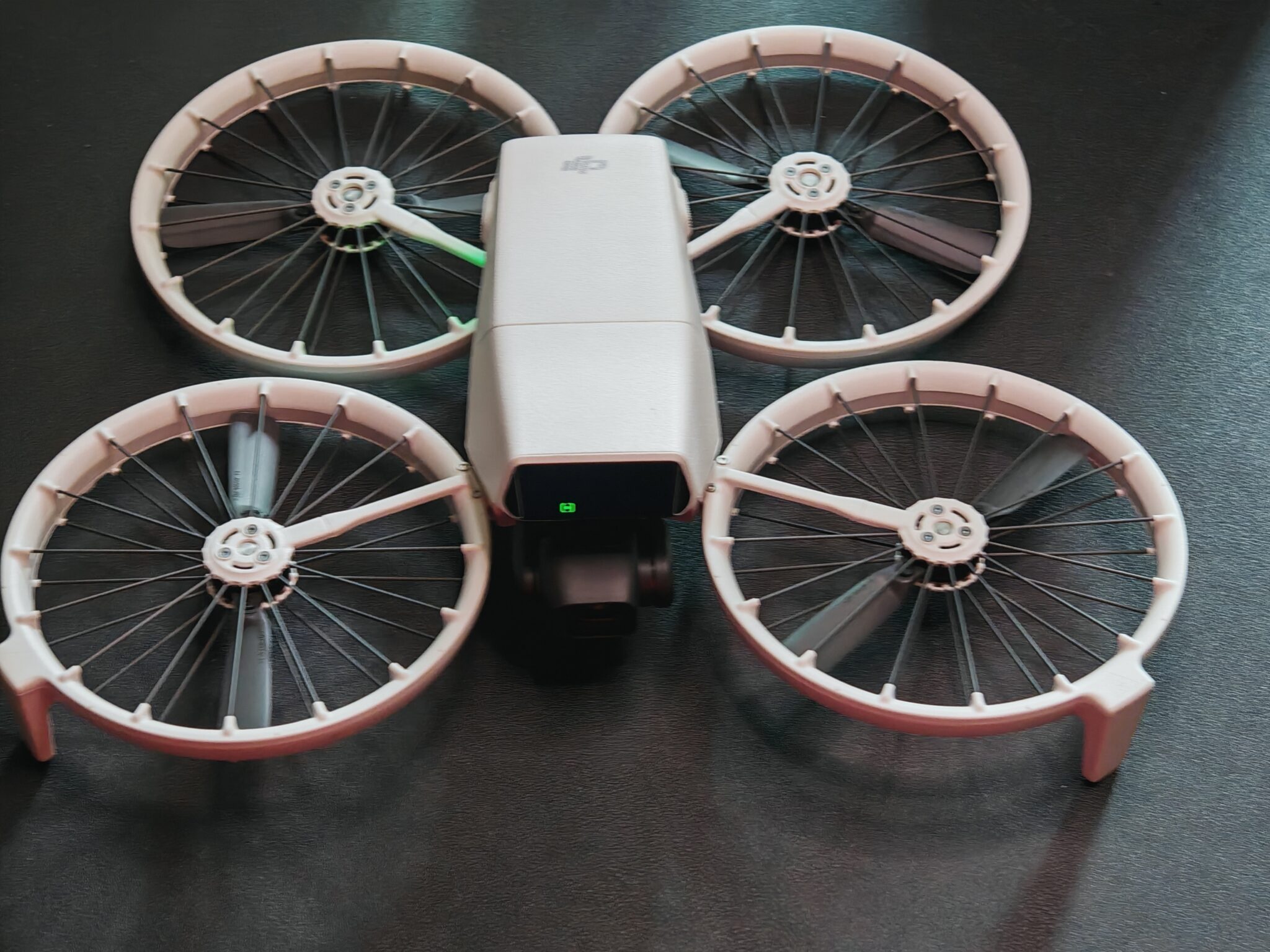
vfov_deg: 17.4
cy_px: 476
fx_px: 3119
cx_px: 635
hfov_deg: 23.0
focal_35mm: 85
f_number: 2.6
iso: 1600
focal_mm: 15.38
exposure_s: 1/33
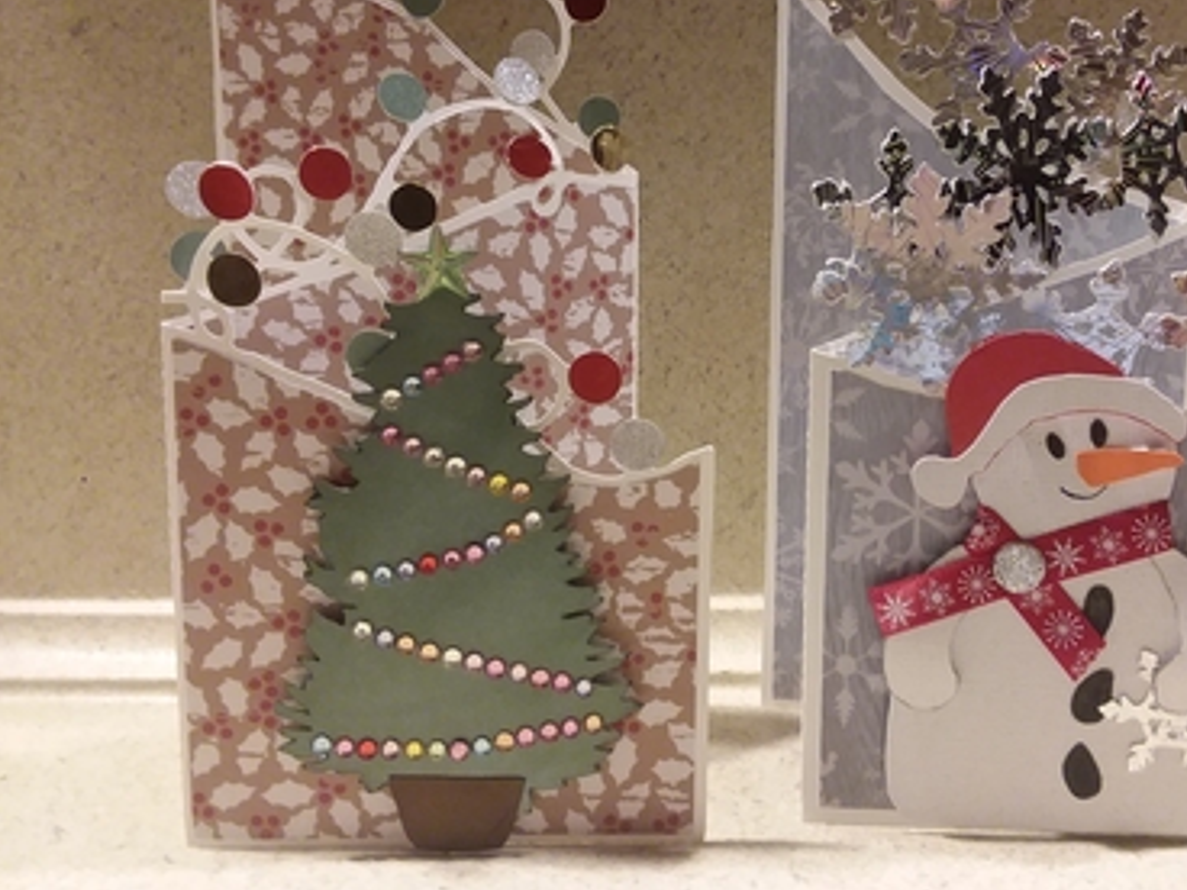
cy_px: 356
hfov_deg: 54.9
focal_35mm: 33
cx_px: 716
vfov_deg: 42.7
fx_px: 1132
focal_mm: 2.91
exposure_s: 1/20
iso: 200
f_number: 1.9
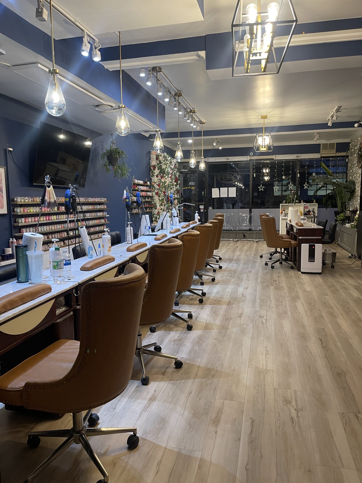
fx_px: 363
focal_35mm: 26
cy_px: 242
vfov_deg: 67.3
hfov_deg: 53.1
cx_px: 181
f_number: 1.6
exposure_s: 1/60
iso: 125
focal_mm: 5.1
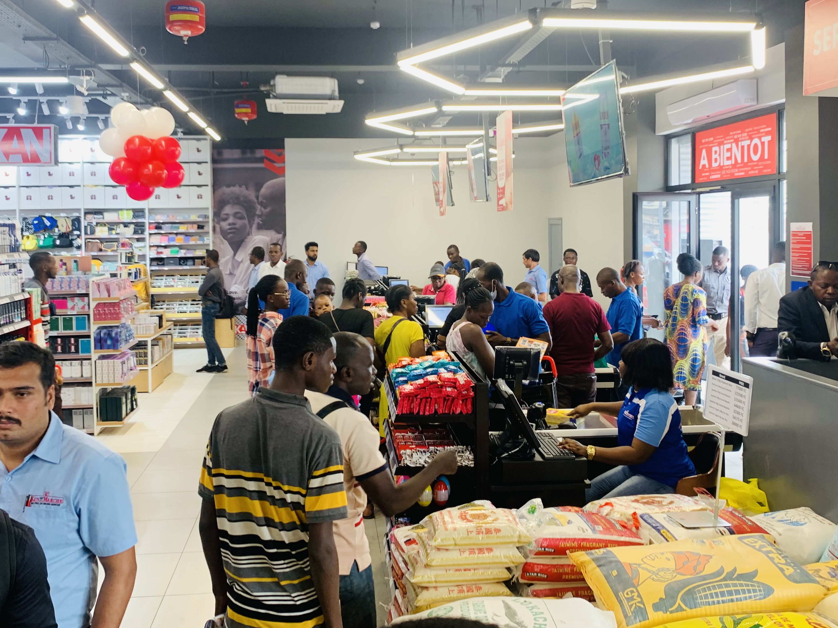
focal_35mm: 34
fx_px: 823
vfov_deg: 41.6
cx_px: 410
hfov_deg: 54.0
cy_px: 255
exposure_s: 1/50
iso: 50
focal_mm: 4.25
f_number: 1.8
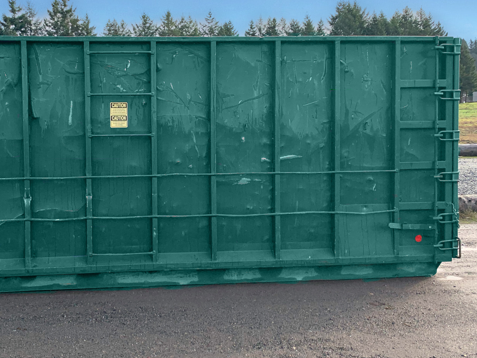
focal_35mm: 42
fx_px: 579
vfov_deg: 34.3
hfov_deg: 43.8
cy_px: 157
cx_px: 140
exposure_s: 1/651
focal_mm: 4.25
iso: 25
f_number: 1.8
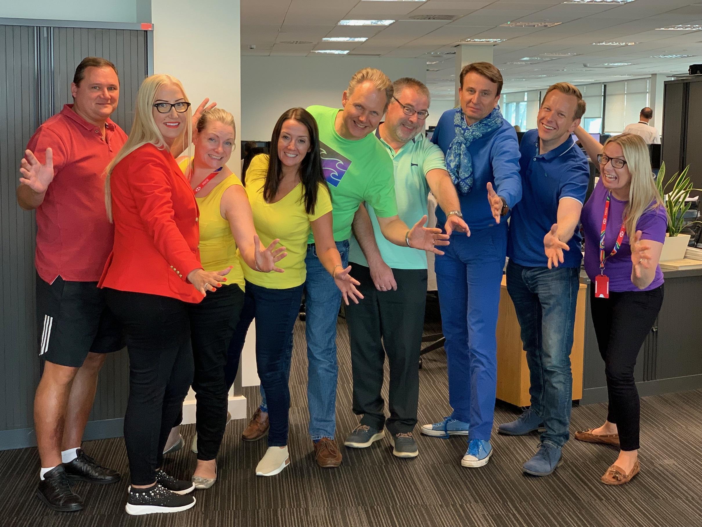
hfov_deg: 36.8
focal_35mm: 52
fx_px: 1055
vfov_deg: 28.0
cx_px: 351
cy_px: 264
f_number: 2.4
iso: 125
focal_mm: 6
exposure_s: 1/50
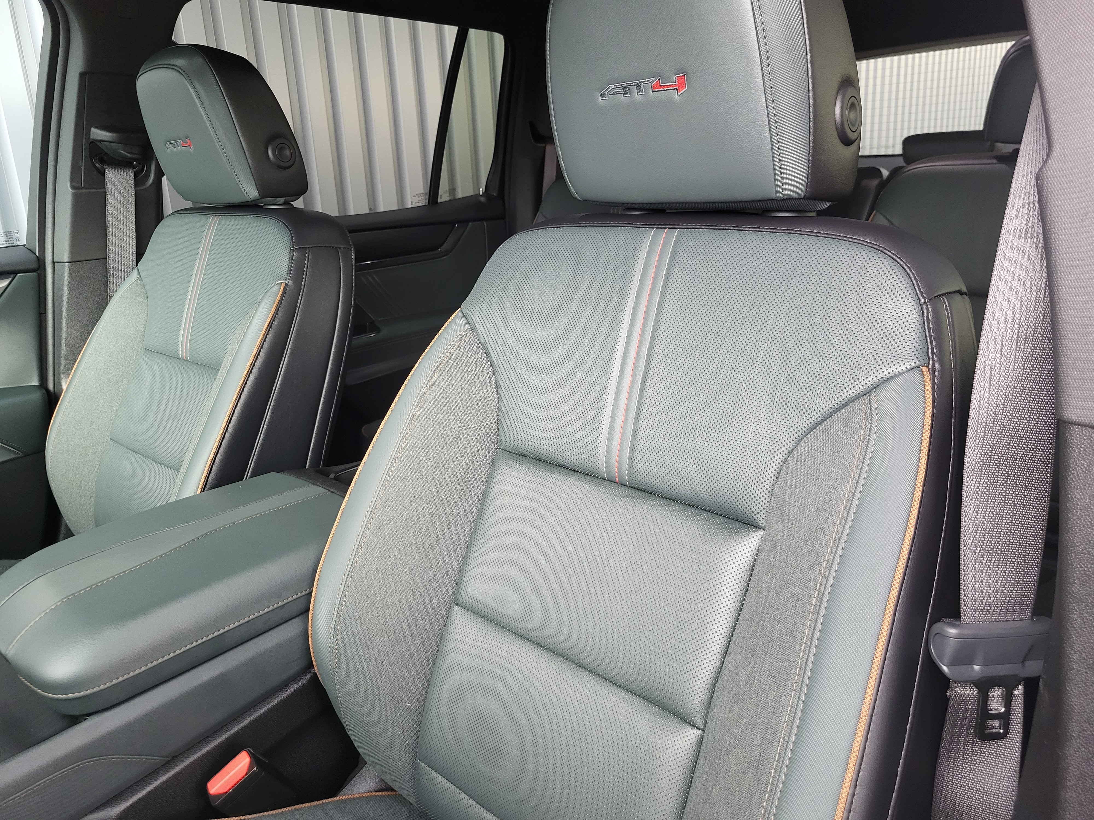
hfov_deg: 67.3
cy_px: 410
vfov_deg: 53.1
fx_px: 822
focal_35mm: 26
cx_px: 547
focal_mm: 5.4
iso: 250
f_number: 1.8
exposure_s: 1/120
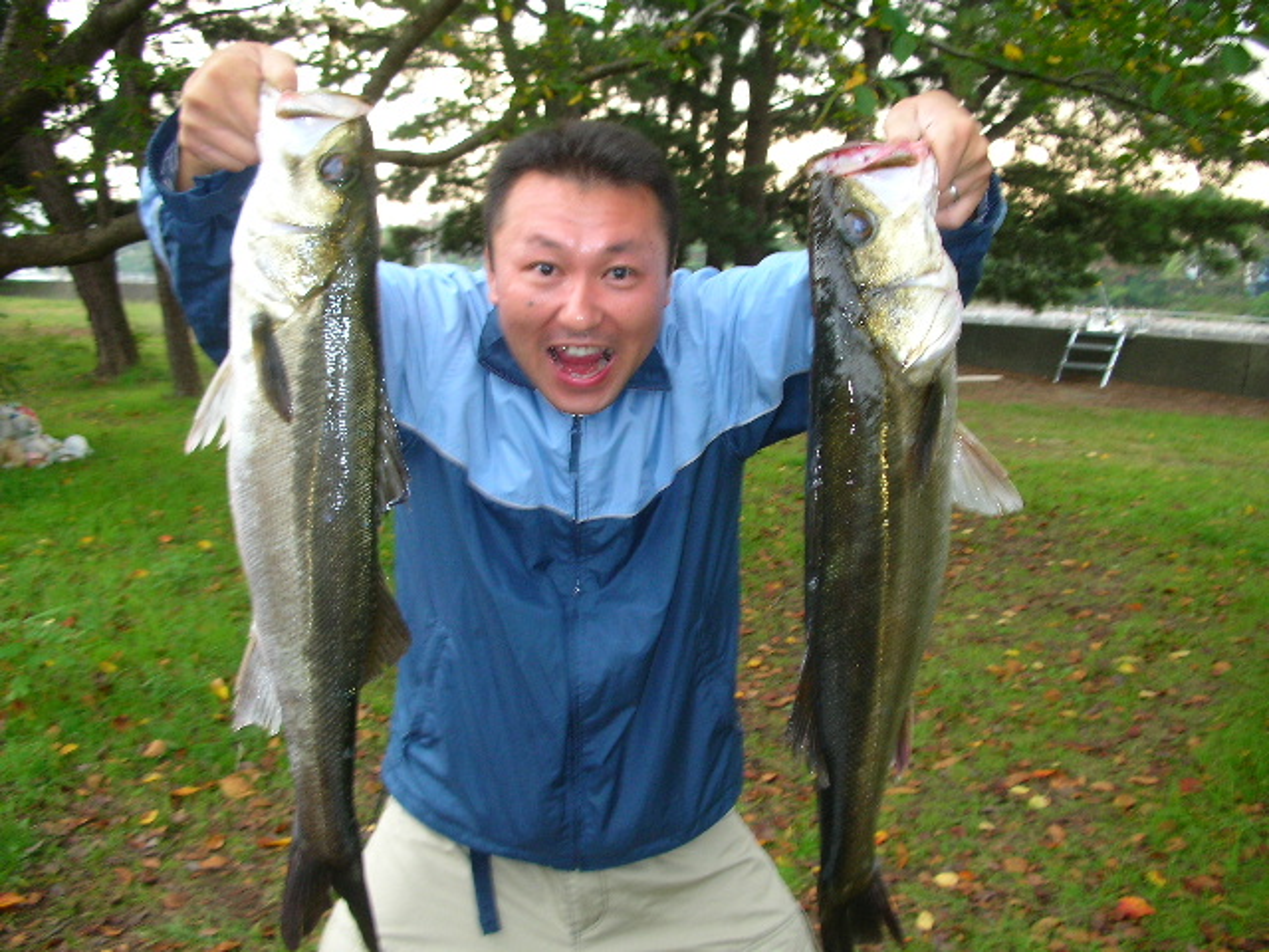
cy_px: 476
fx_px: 1283
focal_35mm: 35
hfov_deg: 52.6
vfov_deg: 40.7
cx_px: 634
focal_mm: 5.8
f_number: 3
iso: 50
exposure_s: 1/30
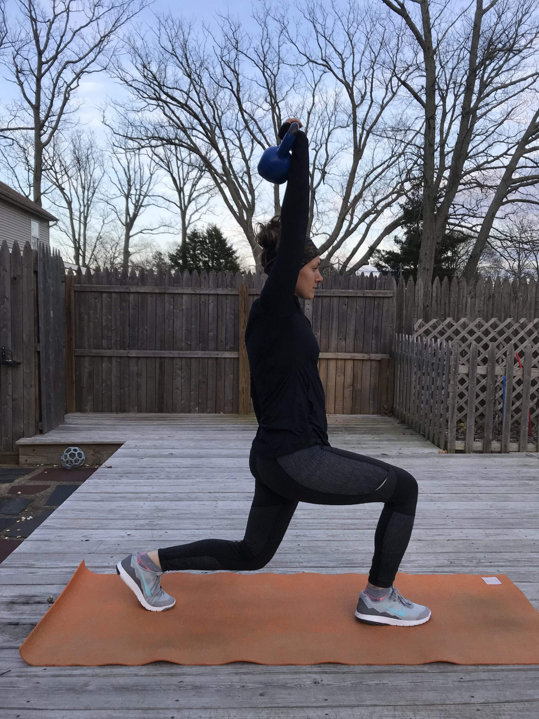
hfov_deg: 49.7
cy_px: 360
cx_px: 270
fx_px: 581
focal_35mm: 28
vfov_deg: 63.4
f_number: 1.8
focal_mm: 3.99
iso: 20
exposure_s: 1/361
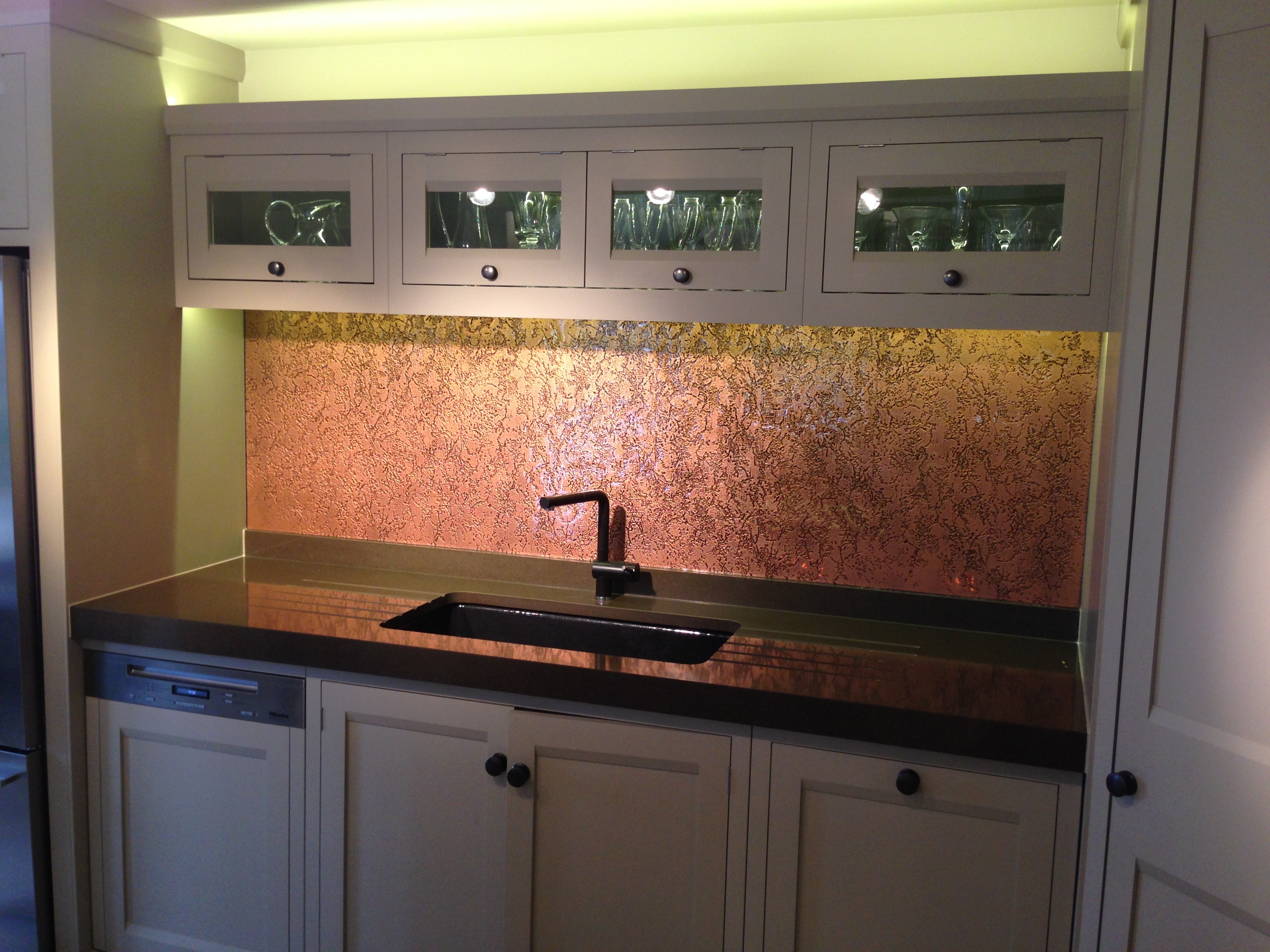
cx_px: 635
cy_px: 476
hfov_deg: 55.4
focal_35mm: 33
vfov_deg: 42.9
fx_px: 1211
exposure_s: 1/20
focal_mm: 4.12
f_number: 2.4
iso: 80
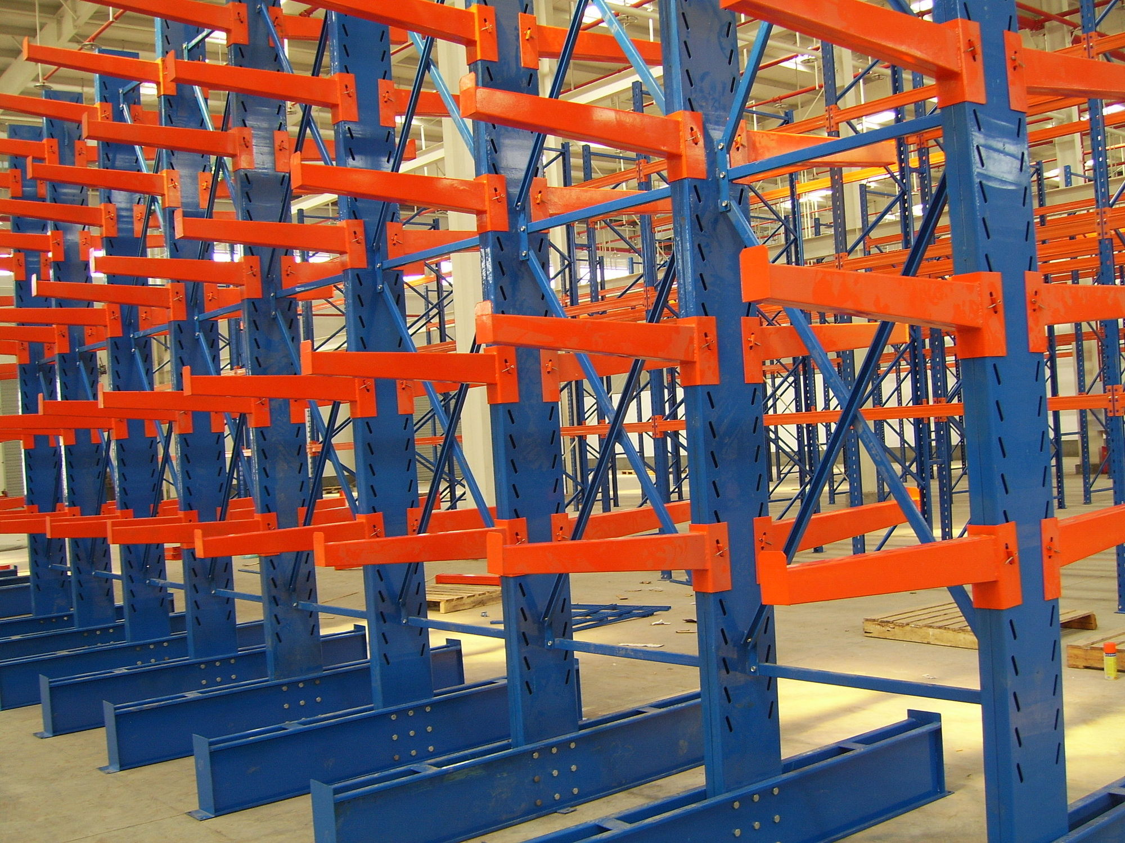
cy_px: 422
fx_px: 1235
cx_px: 562
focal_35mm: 38
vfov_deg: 37.7
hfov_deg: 49.0
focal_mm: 7.8
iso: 50
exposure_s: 1/50
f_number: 2.8
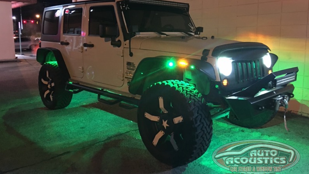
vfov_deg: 36.6
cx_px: 156
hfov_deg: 61.0
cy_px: 74
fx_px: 262
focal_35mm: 32
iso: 125
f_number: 2.2
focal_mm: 4.15
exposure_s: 1/4
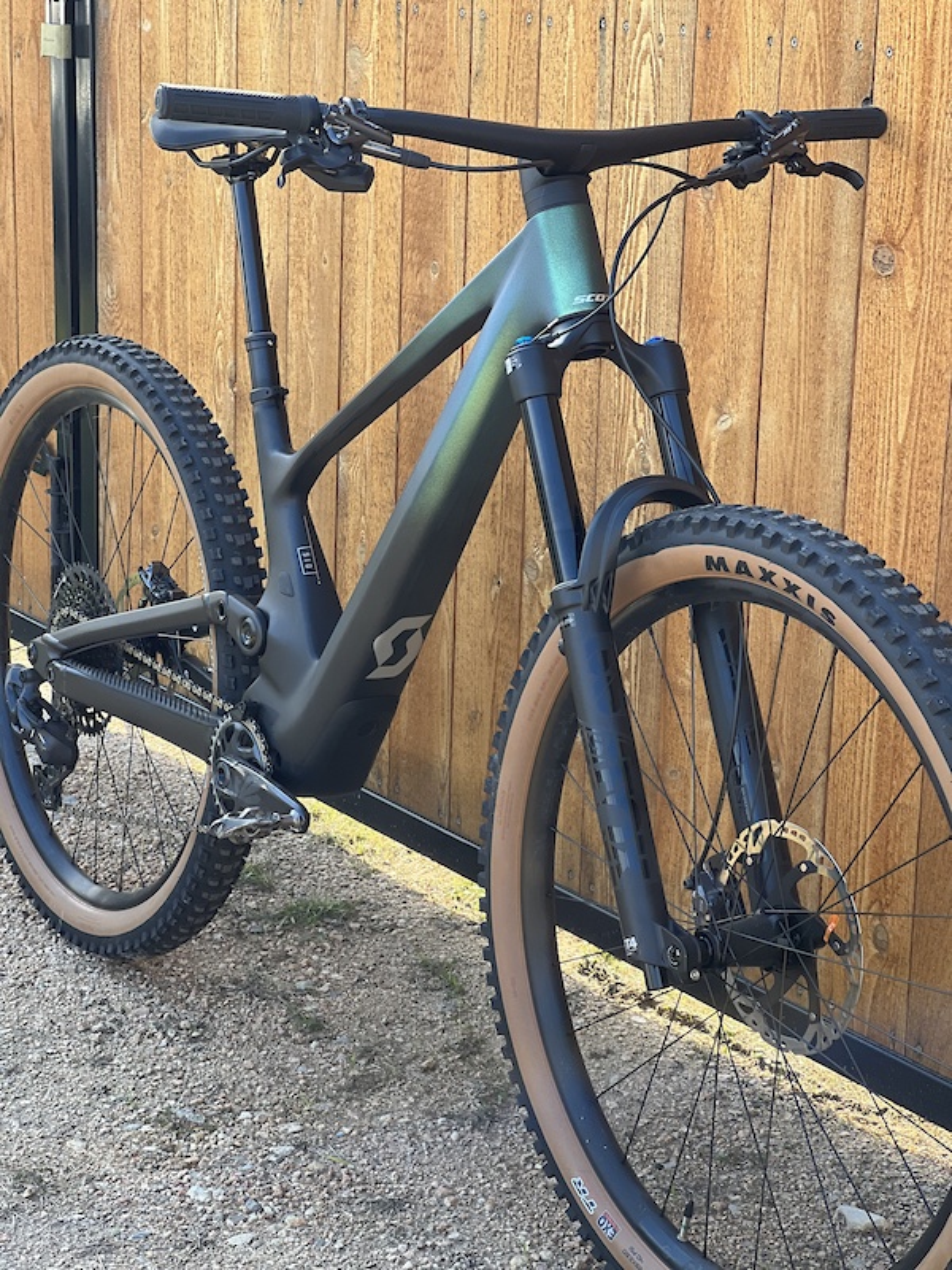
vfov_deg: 25.3
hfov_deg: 19.1
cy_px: 635
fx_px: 2824
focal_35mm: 77
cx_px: 476
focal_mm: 9
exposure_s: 1/121
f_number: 2.8
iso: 50
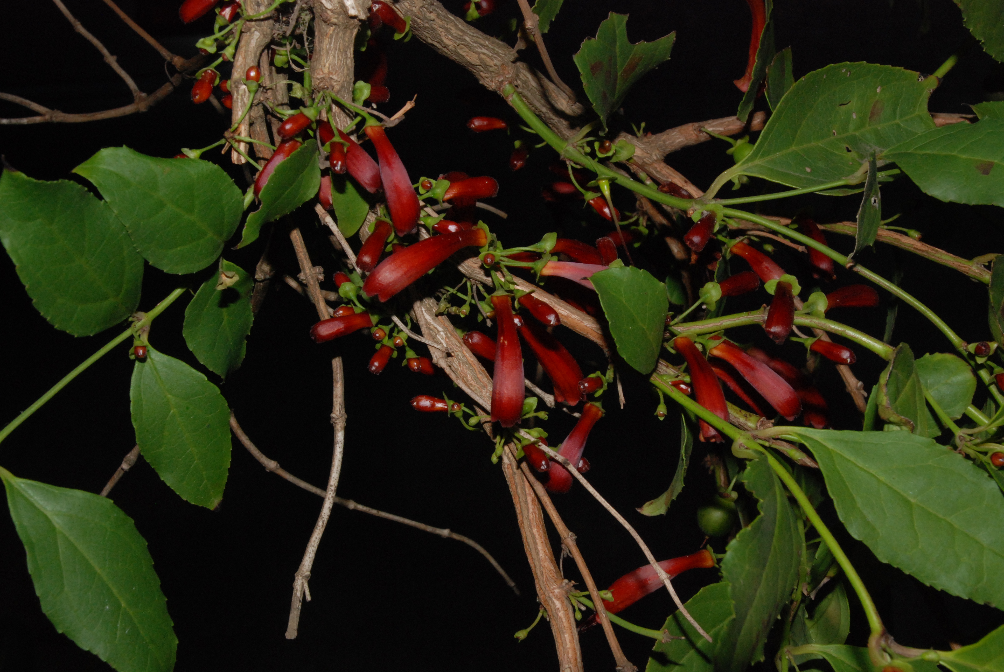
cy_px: 336
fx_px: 1843
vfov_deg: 20.7
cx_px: 502
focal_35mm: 66
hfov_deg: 30.5
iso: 640
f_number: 22
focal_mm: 44
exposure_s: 1/160
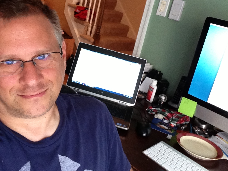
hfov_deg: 44.8
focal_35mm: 42
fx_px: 277
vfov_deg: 34.3
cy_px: 74
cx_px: 108
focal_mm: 2.18
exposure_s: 1/30
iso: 200
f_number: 2.4
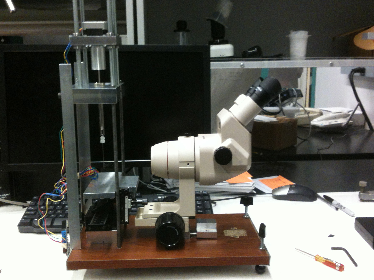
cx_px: 189
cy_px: 138
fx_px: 400
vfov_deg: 38.7
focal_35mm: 37
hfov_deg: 50.1
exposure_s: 1/15
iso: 125
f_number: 2.8
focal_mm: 3.85
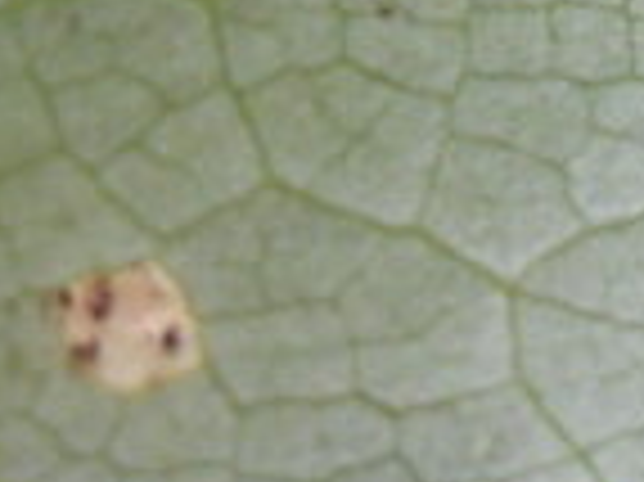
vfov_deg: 1.0
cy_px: 694
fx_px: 27530
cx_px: 815
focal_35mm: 1481
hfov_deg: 1.3
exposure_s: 1/84
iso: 100
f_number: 4.2
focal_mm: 71.2
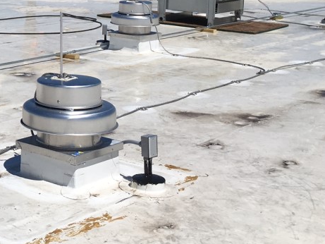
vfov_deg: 18.8
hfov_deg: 23.1
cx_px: -70
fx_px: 723
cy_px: 16
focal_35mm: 77
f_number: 2.2
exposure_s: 1/4808
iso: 25
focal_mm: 4.15
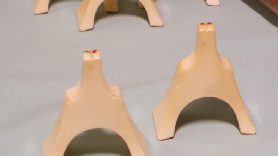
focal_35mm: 152
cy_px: 103
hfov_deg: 13.6
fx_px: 1121
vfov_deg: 8.0
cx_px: 355
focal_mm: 9
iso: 200
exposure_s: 1/15
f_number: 4.5
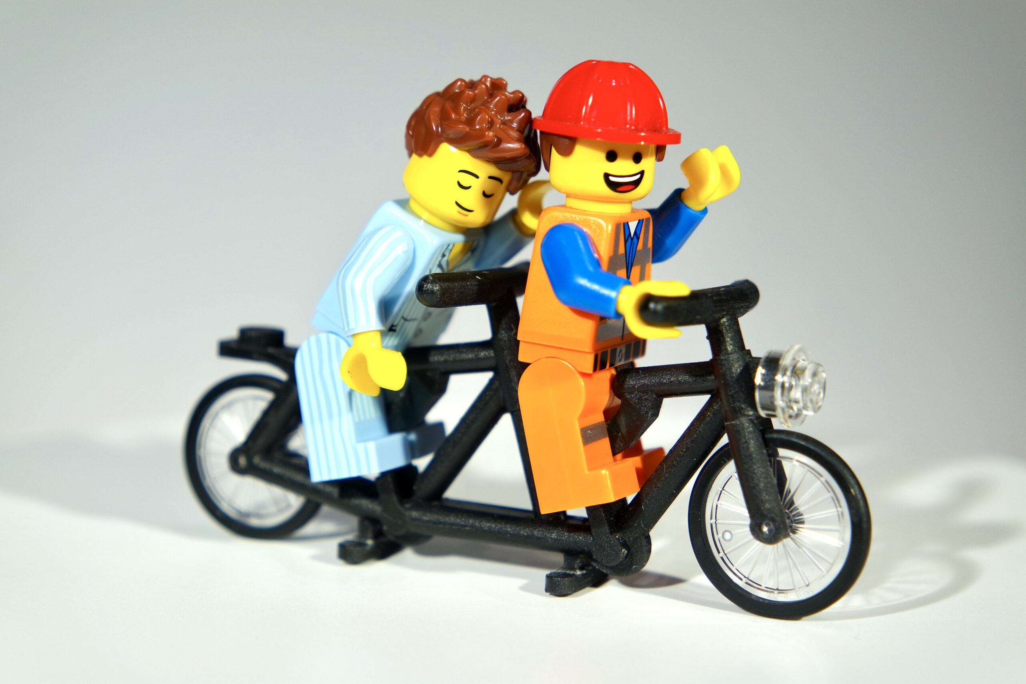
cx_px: 513
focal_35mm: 77
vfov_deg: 17.7
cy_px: 342
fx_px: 2194
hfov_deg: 26.3
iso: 200
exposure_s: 1/100
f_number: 5.6
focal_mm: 50
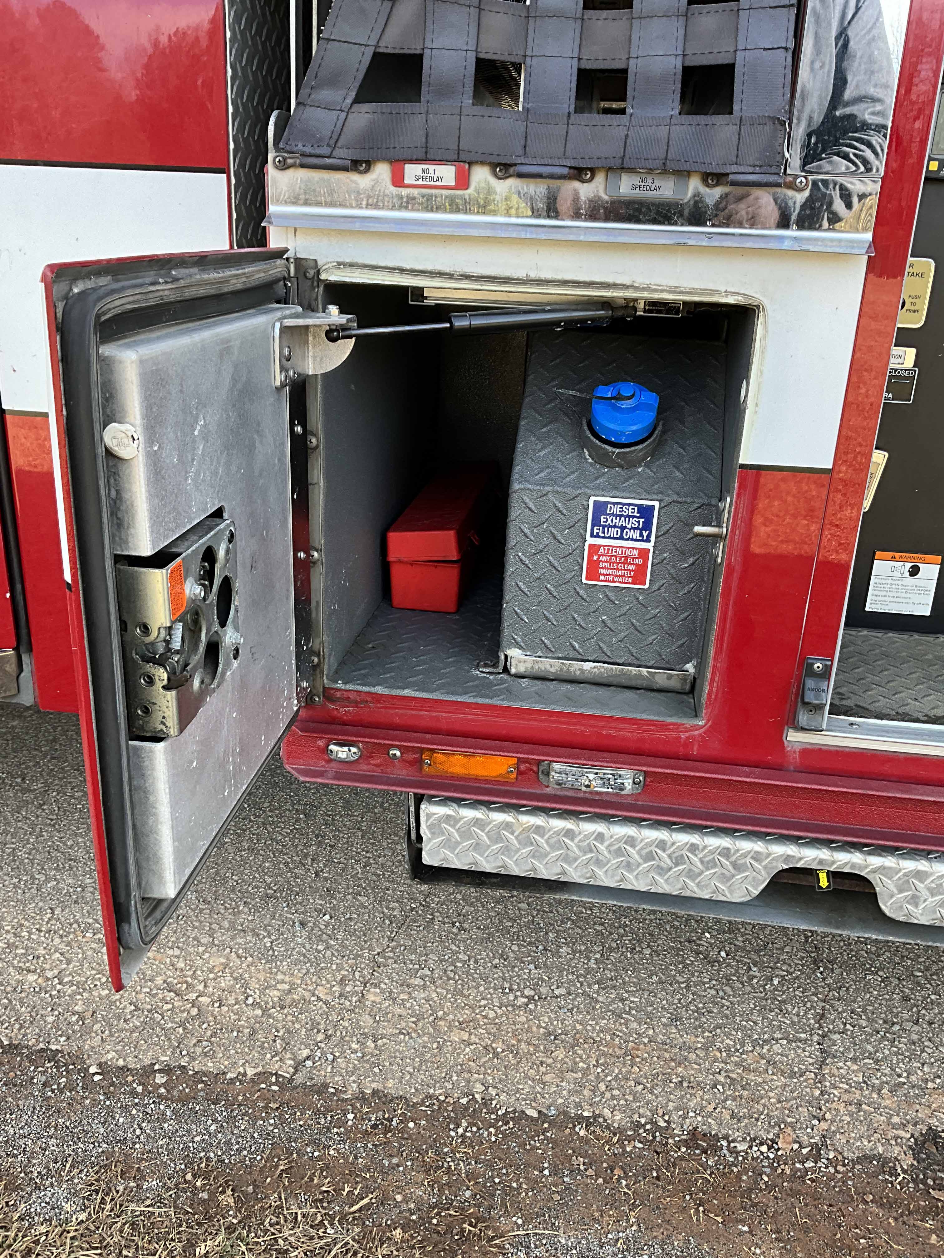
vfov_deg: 61.7
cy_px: 629
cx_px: 472
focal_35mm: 29
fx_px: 1054
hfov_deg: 48.2
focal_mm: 3
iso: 25
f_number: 1.8
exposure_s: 1/122
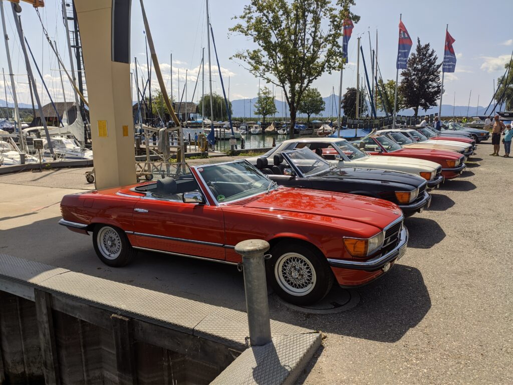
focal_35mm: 26
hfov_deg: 67.3
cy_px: 192
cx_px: 256
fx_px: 385
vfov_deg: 53.1
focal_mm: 4.77
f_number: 1.75
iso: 104
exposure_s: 1/2632
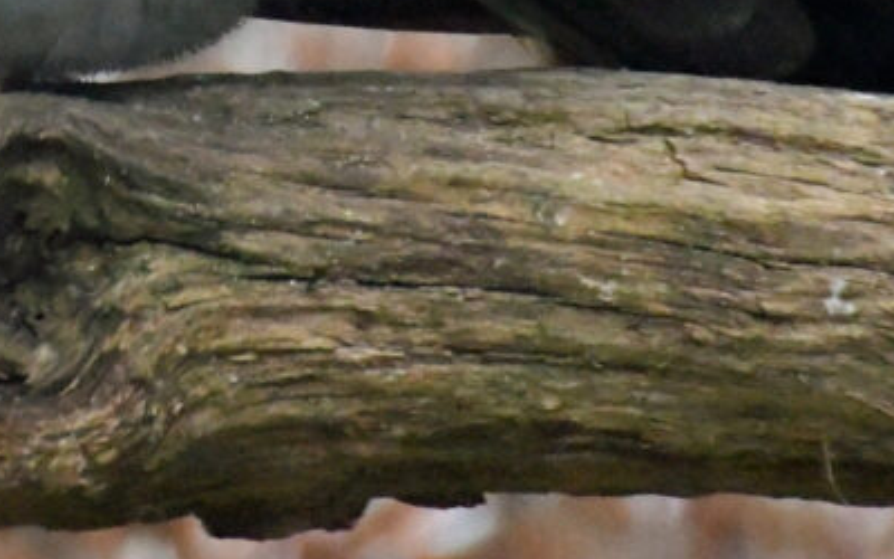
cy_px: -512
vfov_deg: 0.7
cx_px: -156
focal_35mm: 1761
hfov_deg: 1.2
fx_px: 42906
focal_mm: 300
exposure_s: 1/500
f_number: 5.6
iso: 12800
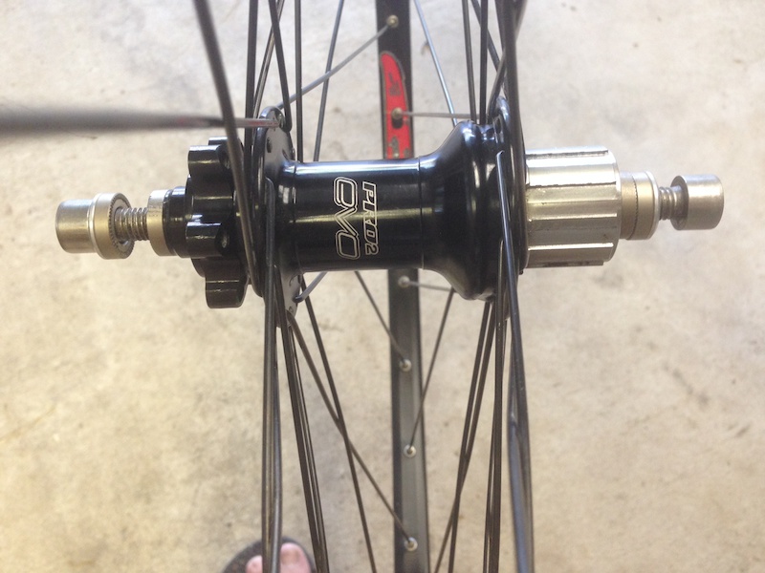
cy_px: 286
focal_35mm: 33
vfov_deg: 42.9
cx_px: 382
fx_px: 729
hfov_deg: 55.4
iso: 160
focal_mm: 4.12
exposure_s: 1/20
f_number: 2.4
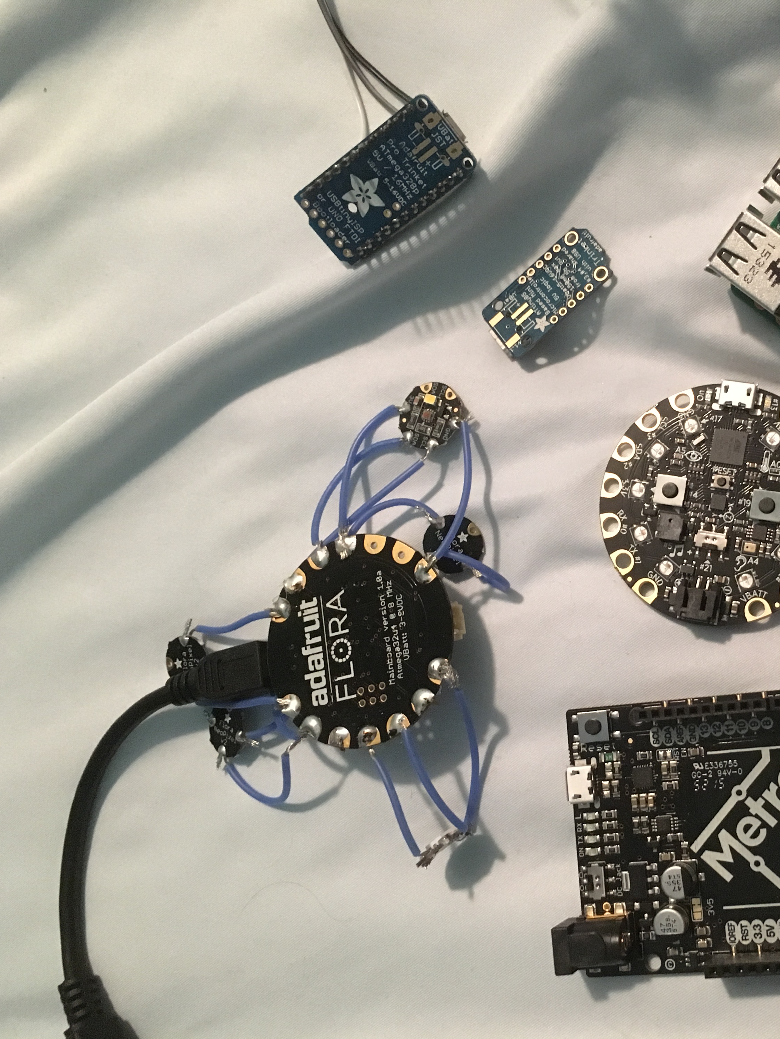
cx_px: 667
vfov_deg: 47.9
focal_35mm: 39
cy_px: 523
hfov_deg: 35.2
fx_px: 1172
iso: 320
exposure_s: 1/15
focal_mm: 4.15
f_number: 2.2
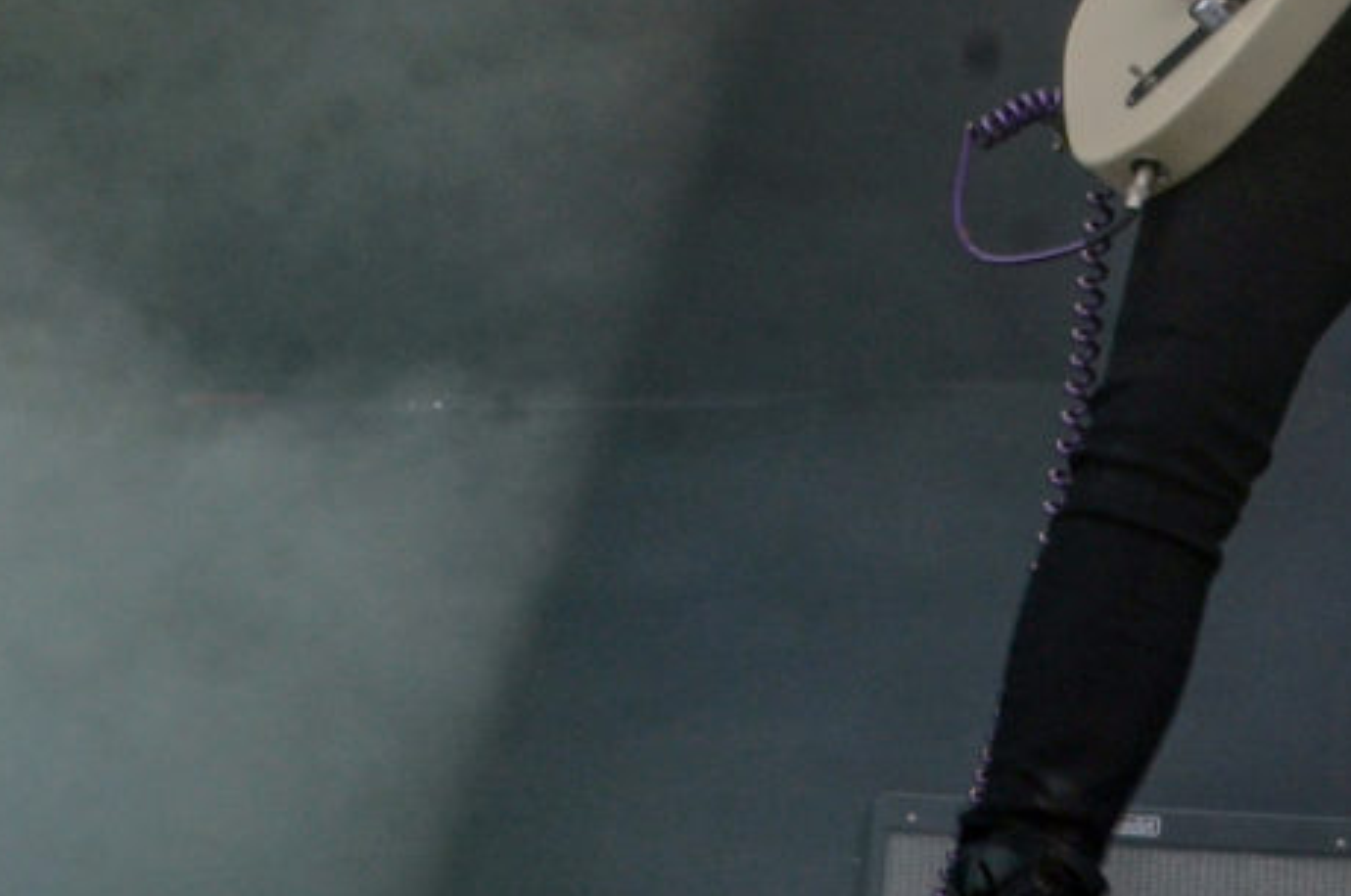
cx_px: 2191
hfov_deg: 10.8
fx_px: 6846
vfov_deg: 7.4
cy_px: -241
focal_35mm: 183
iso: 400
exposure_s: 1/100
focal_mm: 35
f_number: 11
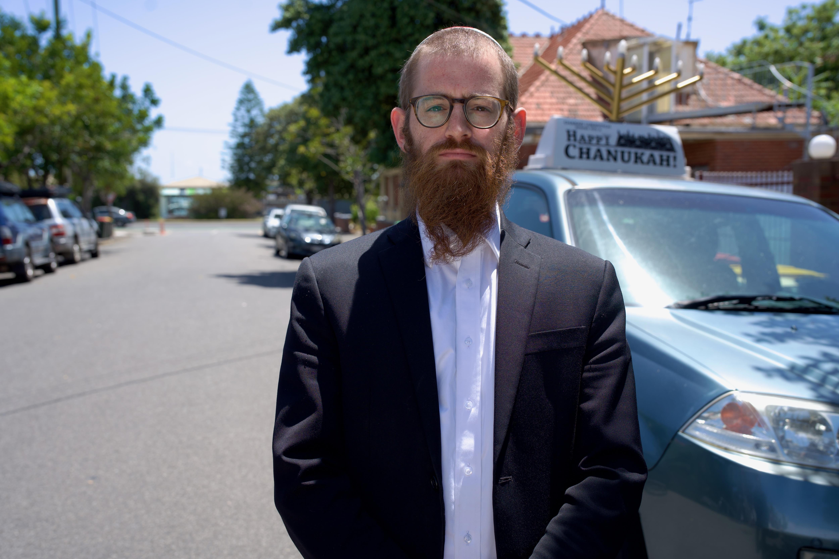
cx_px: 420
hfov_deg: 50.7
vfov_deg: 35.1
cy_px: 280
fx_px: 886
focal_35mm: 38
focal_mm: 38
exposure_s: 1/500
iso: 100
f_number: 5.6
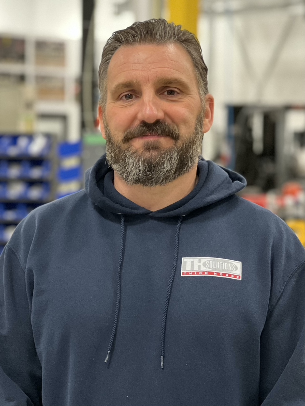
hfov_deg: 19.1
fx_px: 905
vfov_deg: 25.3
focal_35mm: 77
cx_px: 152
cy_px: 203
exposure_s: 1/40
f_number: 2.8
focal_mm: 9
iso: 320
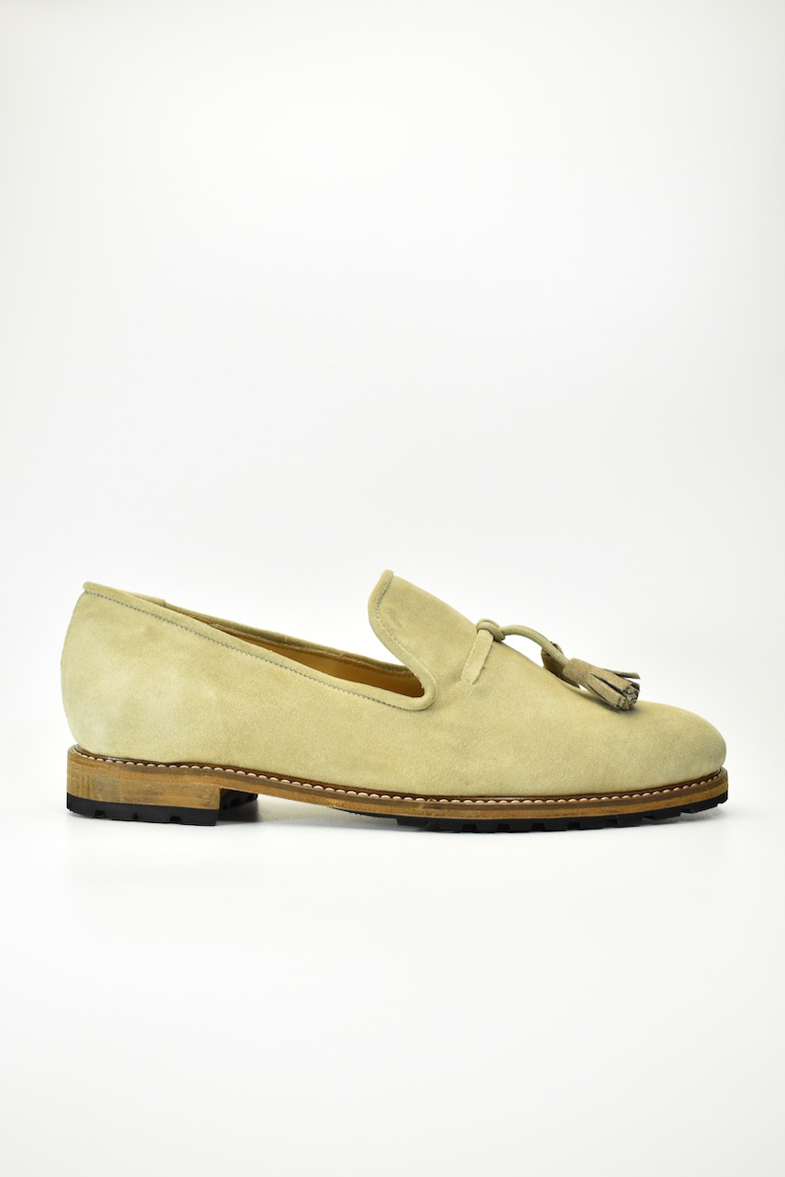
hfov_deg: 38.4
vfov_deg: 55.1
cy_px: 588
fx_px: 1128
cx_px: 392
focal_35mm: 34
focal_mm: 23
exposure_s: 1/800
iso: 1600
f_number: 5.6
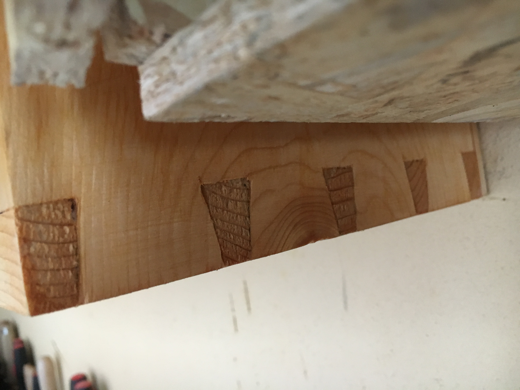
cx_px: 260
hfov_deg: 61.7
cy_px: 195
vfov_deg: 48.2
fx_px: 436
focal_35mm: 29
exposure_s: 1/25
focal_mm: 4.15
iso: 200
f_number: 2.2
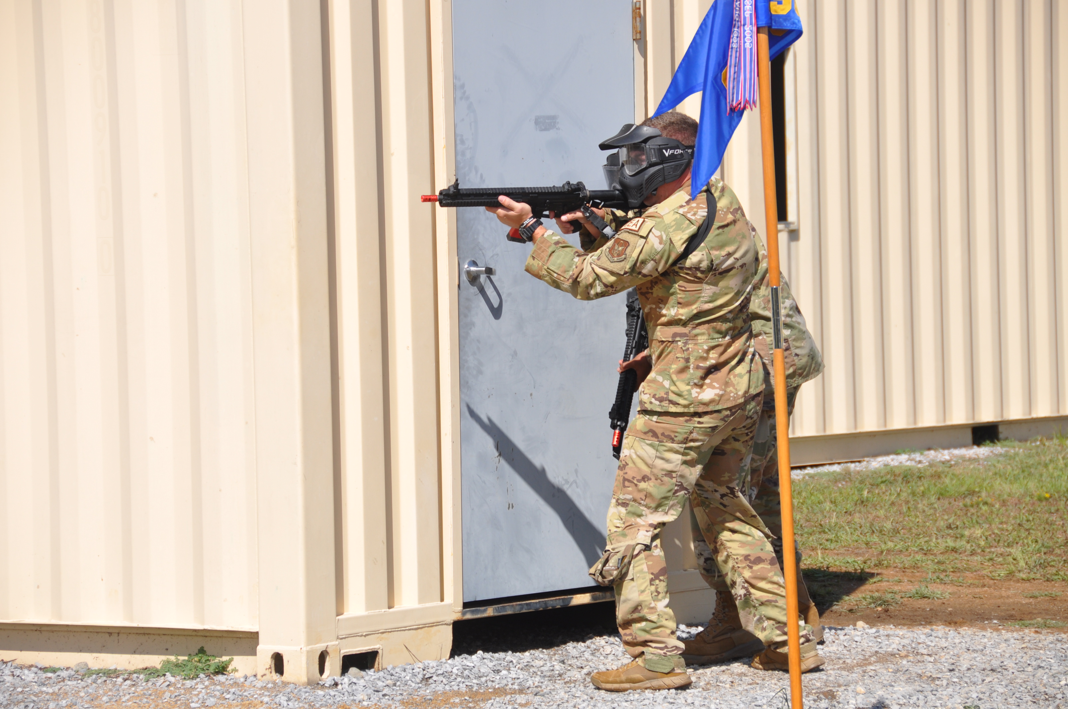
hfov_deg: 12.2
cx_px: 534
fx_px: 4978
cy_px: 354
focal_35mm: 168
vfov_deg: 8.2
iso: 200
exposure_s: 1/800
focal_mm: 112
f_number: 7.1
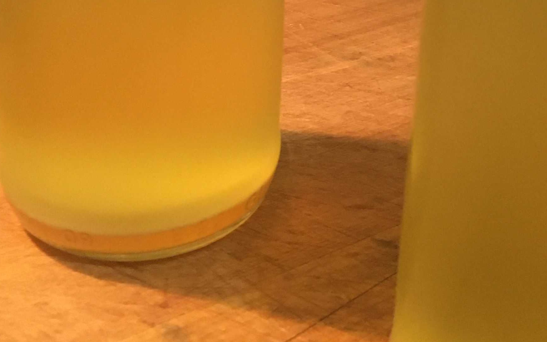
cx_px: 425
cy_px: -48
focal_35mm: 71
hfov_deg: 28.5
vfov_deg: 17.6
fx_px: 1058
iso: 200
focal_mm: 4.15
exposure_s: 1/17
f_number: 2.2
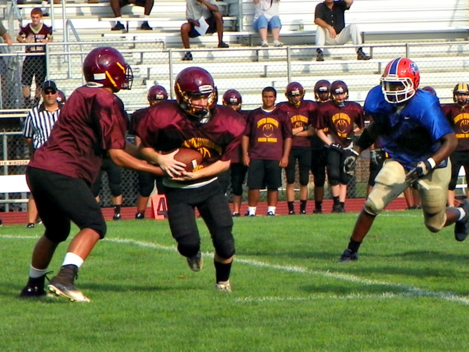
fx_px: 1747
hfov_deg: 15.3
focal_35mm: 129
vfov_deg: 11.5
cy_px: 176
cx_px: 234
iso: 64
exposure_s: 1/500
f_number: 4.5
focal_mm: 23
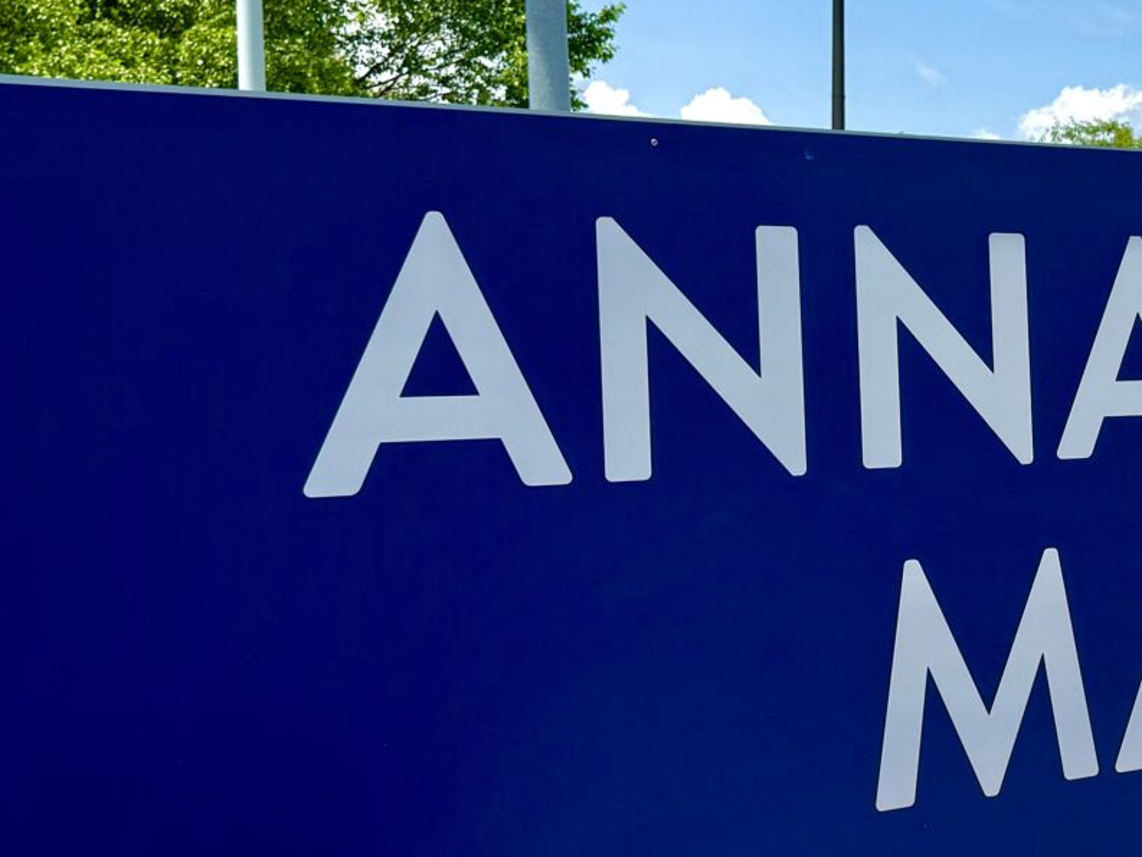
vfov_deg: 23.6
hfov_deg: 29.3
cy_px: 362
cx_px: 1120
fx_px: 2046
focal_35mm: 62
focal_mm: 6.76
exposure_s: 1/4167
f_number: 1.78
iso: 80
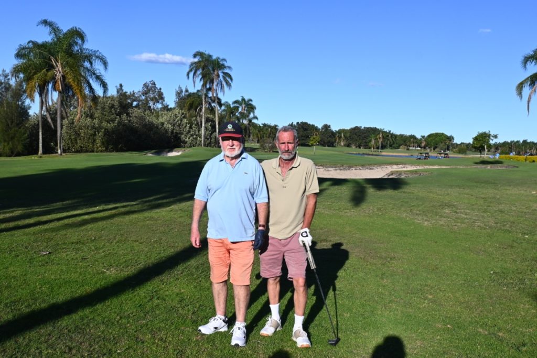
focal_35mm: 36
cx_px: 268
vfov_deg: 36.9
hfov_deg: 53.1
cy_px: 179
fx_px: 537
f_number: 7.1
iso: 400
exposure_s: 1/2000
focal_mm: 24
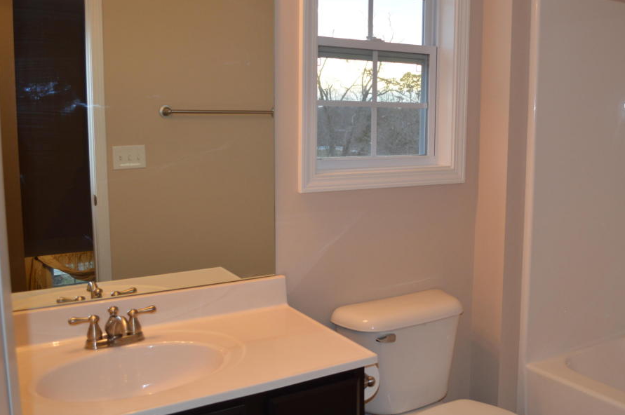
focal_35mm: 35
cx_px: 403
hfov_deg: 53.7
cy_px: 195
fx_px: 607
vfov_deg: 37.8
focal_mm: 18
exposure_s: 1/60
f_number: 4
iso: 400
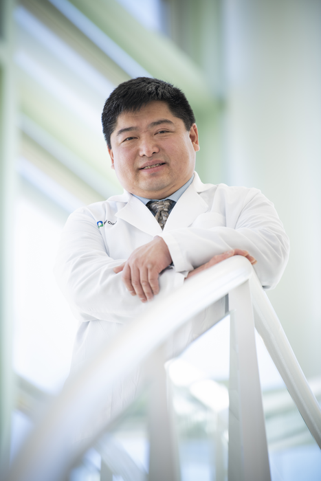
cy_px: 240
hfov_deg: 6.9
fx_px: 2673
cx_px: 160
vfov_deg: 10.3
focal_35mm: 200
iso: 200
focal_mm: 200
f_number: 2.8
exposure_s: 1/125
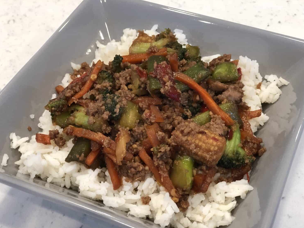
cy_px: 115
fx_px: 509
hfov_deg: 33.2
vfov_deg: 25.2
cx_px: 154
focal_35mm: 58
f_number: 2.8
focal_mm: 6.6
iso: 125
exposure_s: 1/30
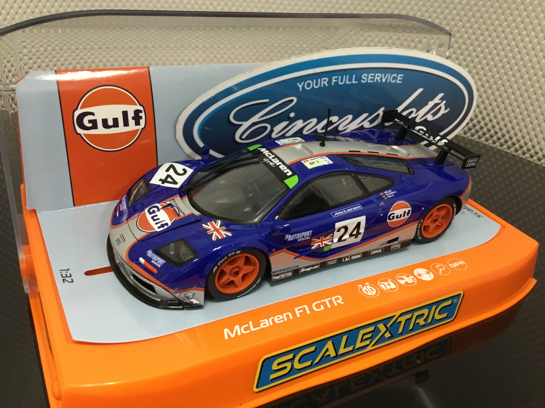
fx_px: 488
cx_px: 272
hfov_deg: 58.4
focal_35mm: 31
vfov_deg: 45.4
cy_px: 204
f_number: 2.4
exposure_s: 1/24
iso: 200
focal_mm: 3.3
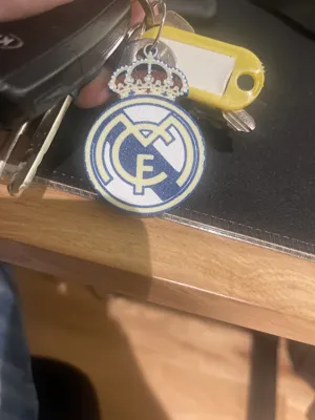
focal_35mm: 26
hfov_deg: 53.1
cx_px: 158
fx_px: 315
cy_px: 210
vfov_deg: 67.3
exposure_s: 1/60
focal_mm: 5.1
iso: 400
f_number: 1.6
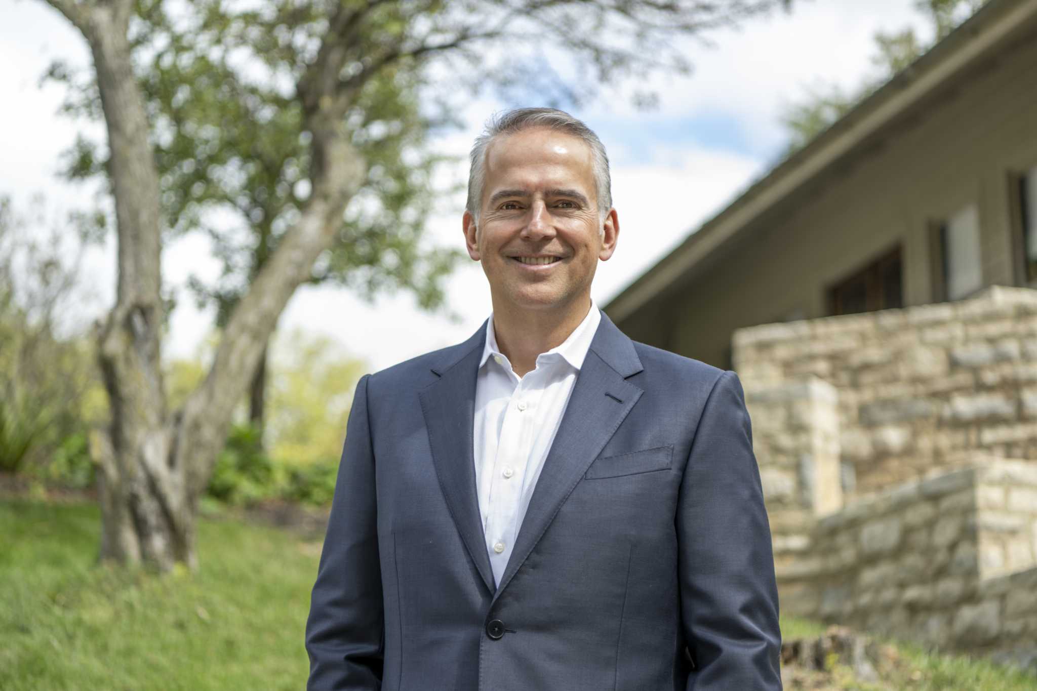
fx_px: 2016
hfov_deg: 28.8
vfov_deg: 19.5
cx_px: 518
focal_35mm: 70
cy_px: 346
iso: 32
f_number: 3.2
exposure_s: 1/200
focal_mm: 70
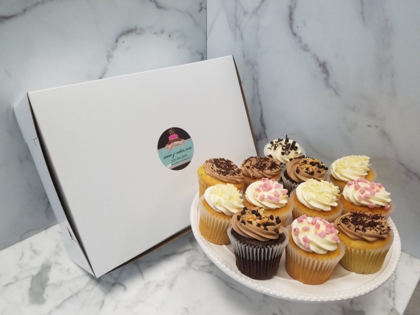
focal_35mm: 26
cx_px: 210
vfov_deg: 53.1
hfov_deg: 67.3
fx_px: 315
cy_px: 158
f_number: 1.7
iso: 100
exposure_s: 1/120
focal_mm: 4.2
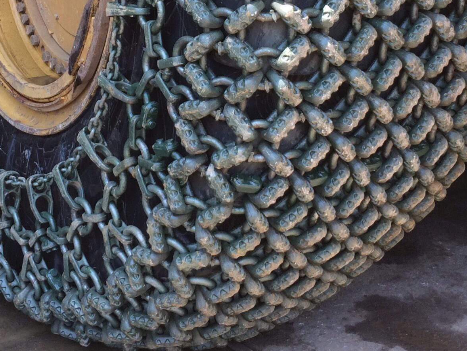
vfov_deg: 22.4
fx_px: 850
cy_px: -2
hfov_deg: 30.7
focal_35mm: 63
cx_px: 203
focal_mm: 4.15
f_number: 2.2
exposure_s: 1/181
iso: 32
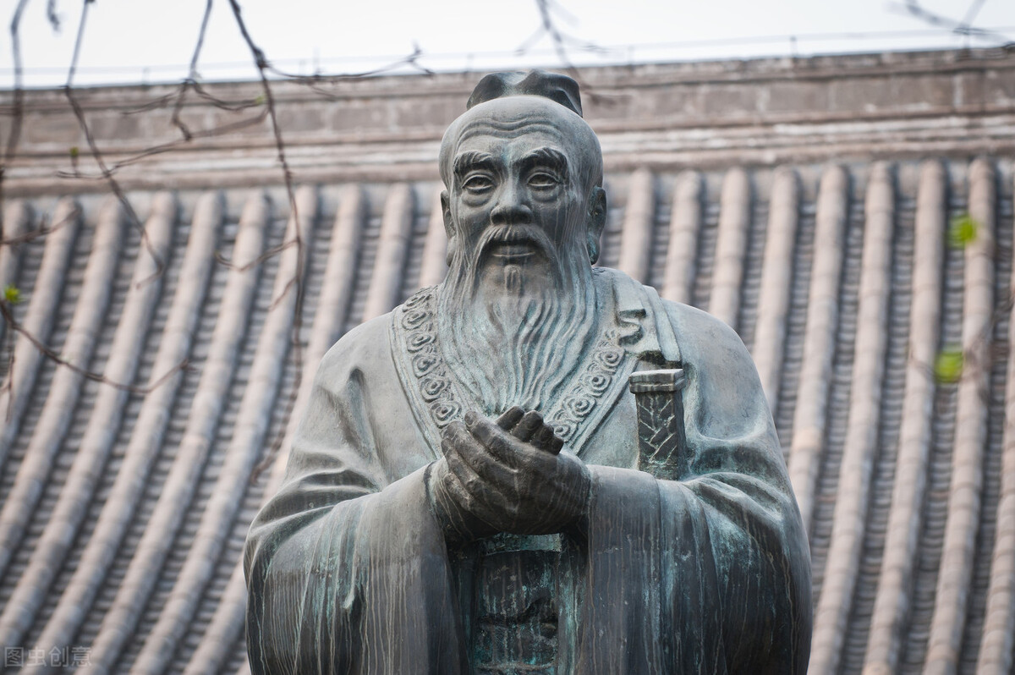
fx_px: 6550
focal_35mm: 232
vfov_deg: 5.9
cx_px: 508
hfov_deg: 8.9
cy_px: 338
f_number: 5.6
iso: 200
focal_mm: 155
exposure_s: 1/160
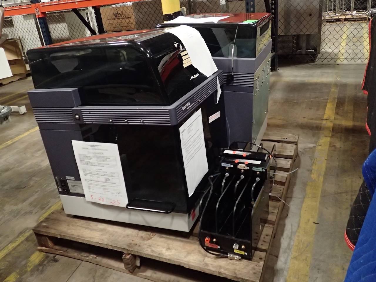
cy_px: 141
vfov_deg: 46.8
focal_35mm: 30
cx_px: 188
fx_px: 326
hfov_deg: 60.0
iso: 800
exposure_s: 1/30
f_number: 2.3
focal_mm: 5.5
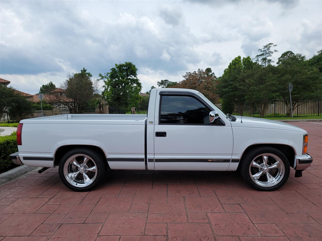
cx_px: 161
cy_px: 120
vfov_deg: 56.8
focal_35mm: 24
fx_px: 223
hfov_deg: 71.6
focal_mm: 6.7
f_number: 1.8
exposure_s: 1/914
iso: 16
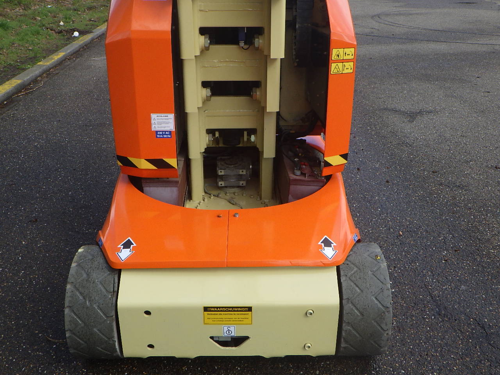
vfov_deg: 41.8
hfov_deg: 54.0
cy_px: 188
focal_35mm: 34
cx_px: 250
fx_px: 491
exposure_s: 1/400
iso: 125
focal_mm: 6.1
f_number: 4.6
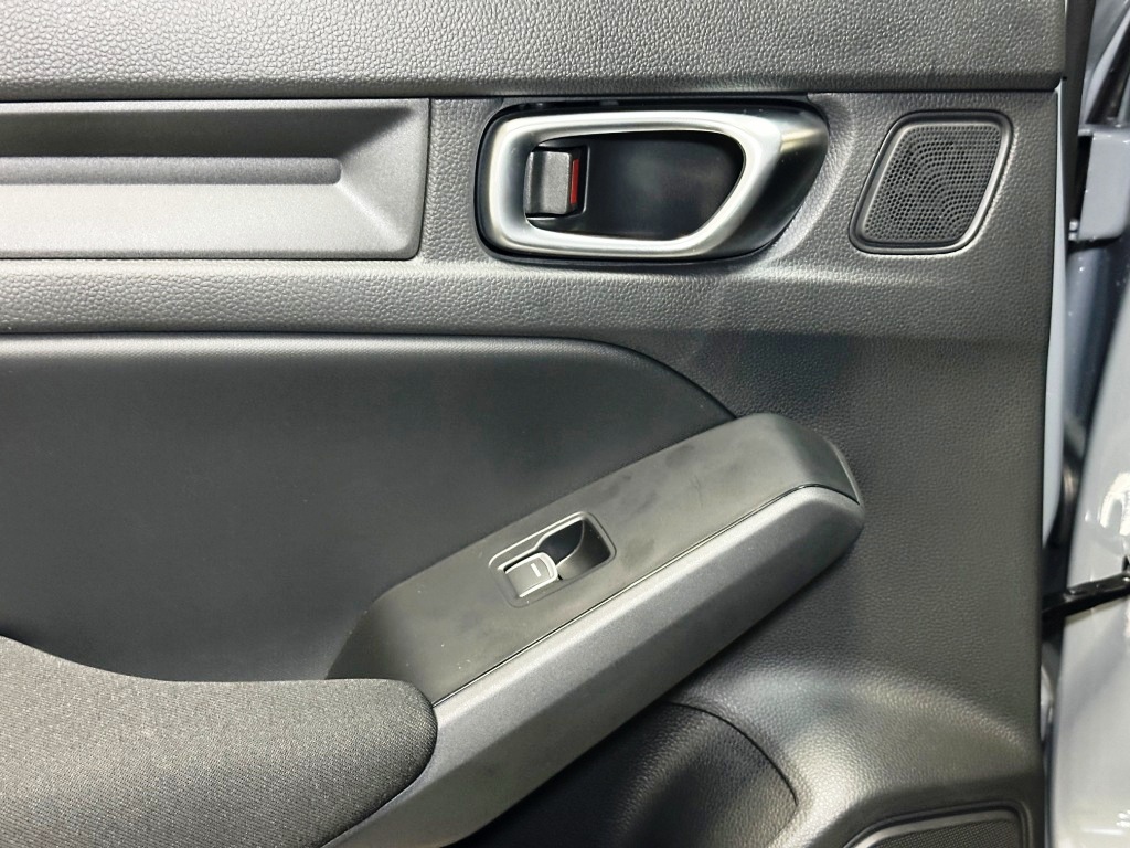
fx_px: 1567
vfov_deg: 30.3
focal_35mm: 48
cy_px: 424
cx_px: 565
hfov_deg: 39.7
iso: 640
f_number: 1.78
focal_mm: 6.86
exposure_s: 1/30
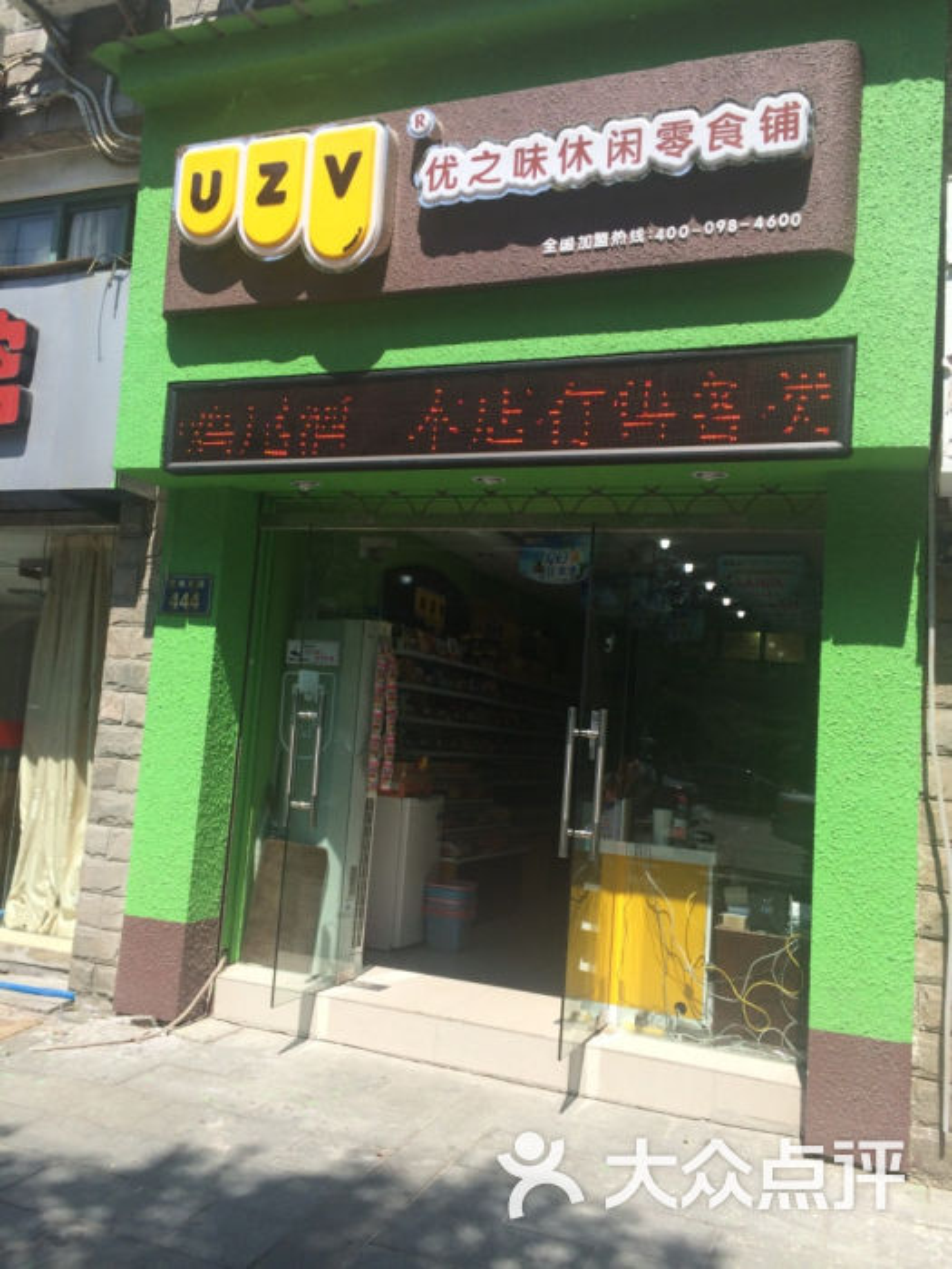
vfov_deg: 60.0
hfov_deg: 46.8
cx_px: 476
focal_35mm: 30
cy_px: 634
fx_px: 1100
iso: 32
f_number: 2.2
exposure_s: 1/1580
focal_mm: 4.12
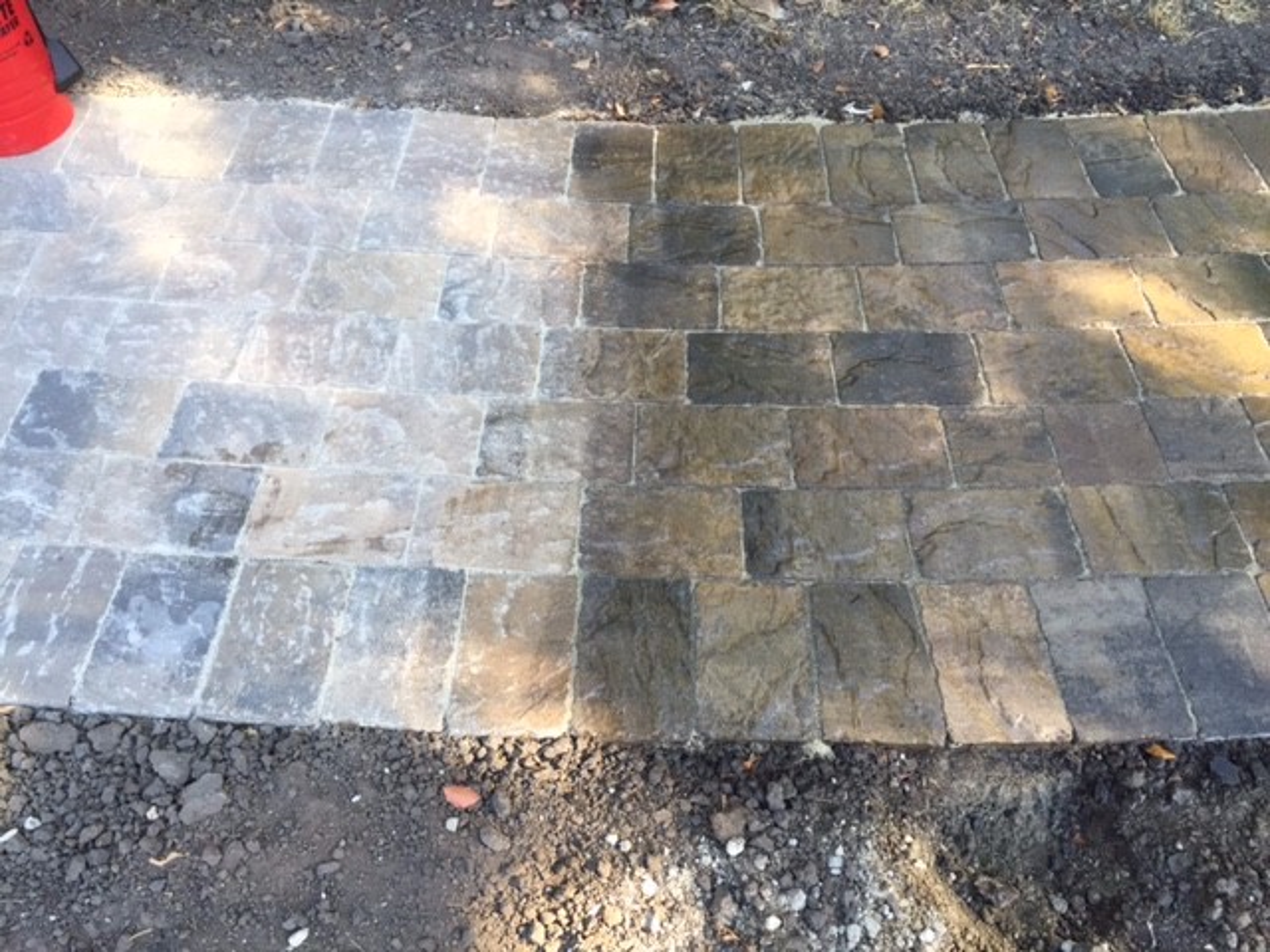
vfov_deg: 48.2
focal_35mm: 29
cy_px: 476
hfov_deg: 61.7
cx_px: 635
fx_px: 1064
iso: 50
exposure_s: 1/120
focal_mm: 4.15
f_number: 2.2
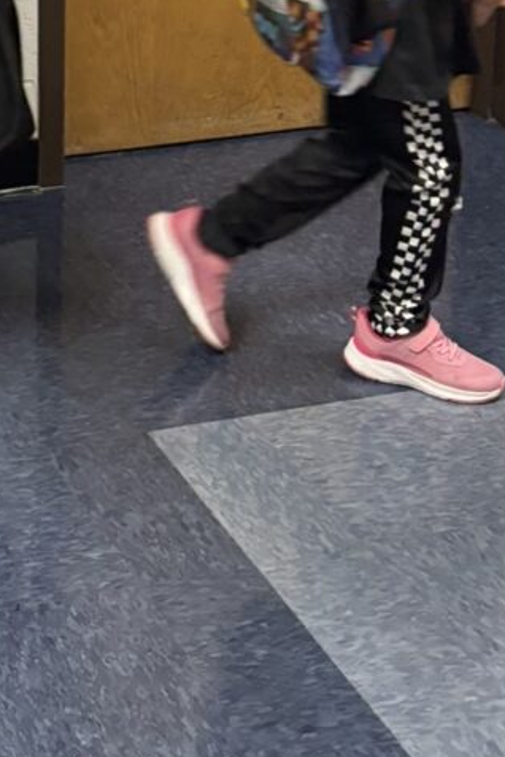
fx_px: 1830
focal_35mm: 87
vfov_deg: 21.1
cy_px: -238
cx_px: -238
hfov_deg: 14.7
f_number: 1.6
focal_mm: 5.96
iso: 320
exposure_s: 1/60
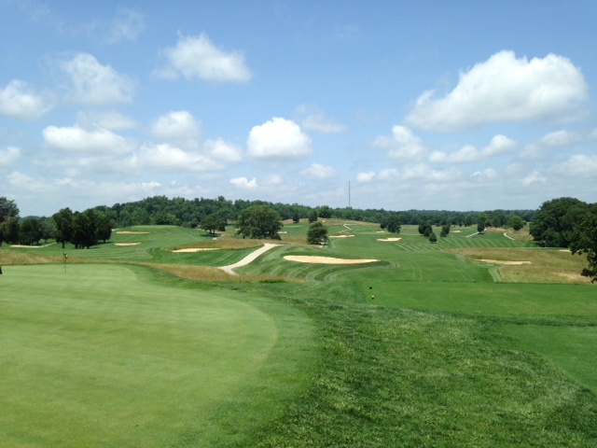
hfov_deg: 55.4
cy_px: 224
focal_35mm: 33
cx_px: 298
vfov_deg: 42.9
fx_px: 569
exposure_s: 1/1642
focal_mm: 4.12
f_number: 2.4
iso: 50
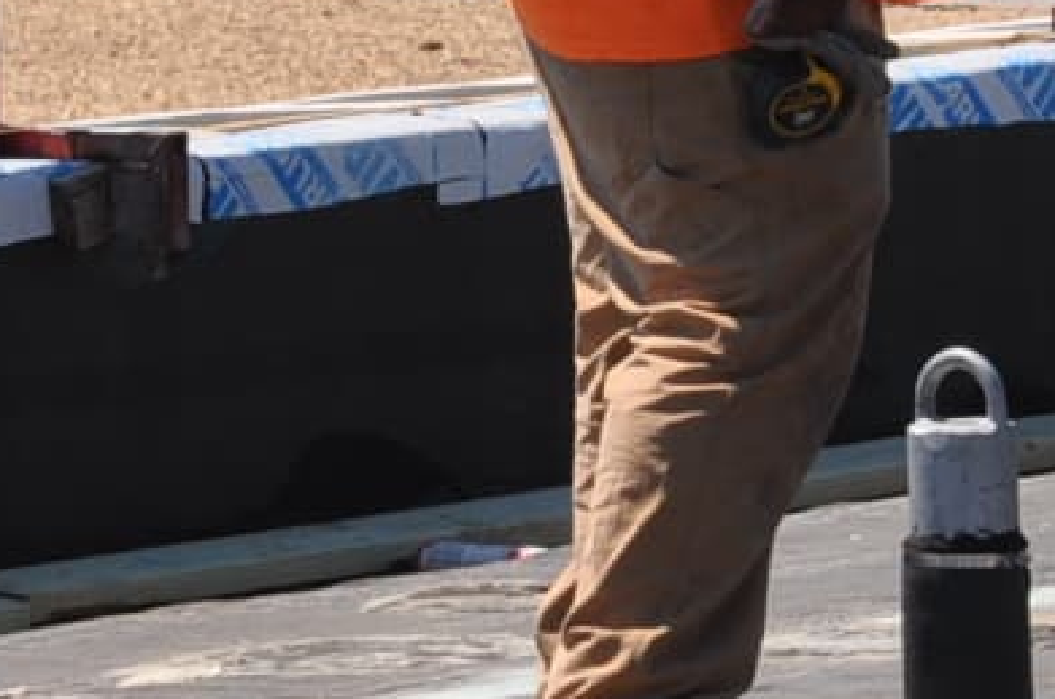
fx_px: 13241
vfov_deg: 3.0
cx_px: 505
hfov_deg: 4.6
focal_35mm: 453
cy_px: -834
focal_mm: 55
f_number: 10
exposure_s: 1/400
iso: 200
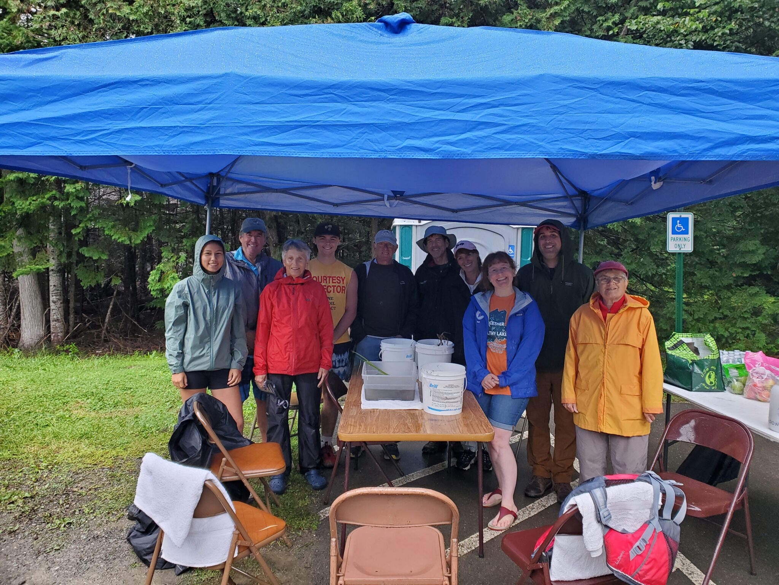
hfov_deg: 67.3
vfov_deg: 53.1
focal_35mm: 26
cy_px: 292
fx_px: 585
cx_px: 390
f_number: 2.4
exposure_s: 1/94
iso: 125
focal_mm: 4.3
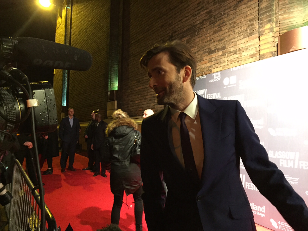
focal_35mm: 29
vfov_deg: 48.2
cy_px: 116
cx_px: 154
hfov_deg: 61.7
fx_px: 258
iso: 250
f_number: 2.2
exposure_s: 1/25
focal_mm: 4.15
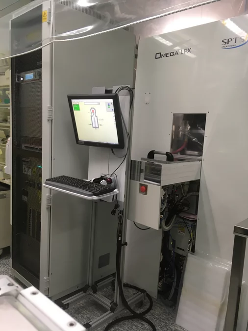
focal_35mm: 29
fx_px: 277
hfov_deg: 48.2
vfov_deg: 61.7
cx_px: 124
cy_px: 166
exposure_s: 1/33
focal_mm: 4.15
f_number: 2.2
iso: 80
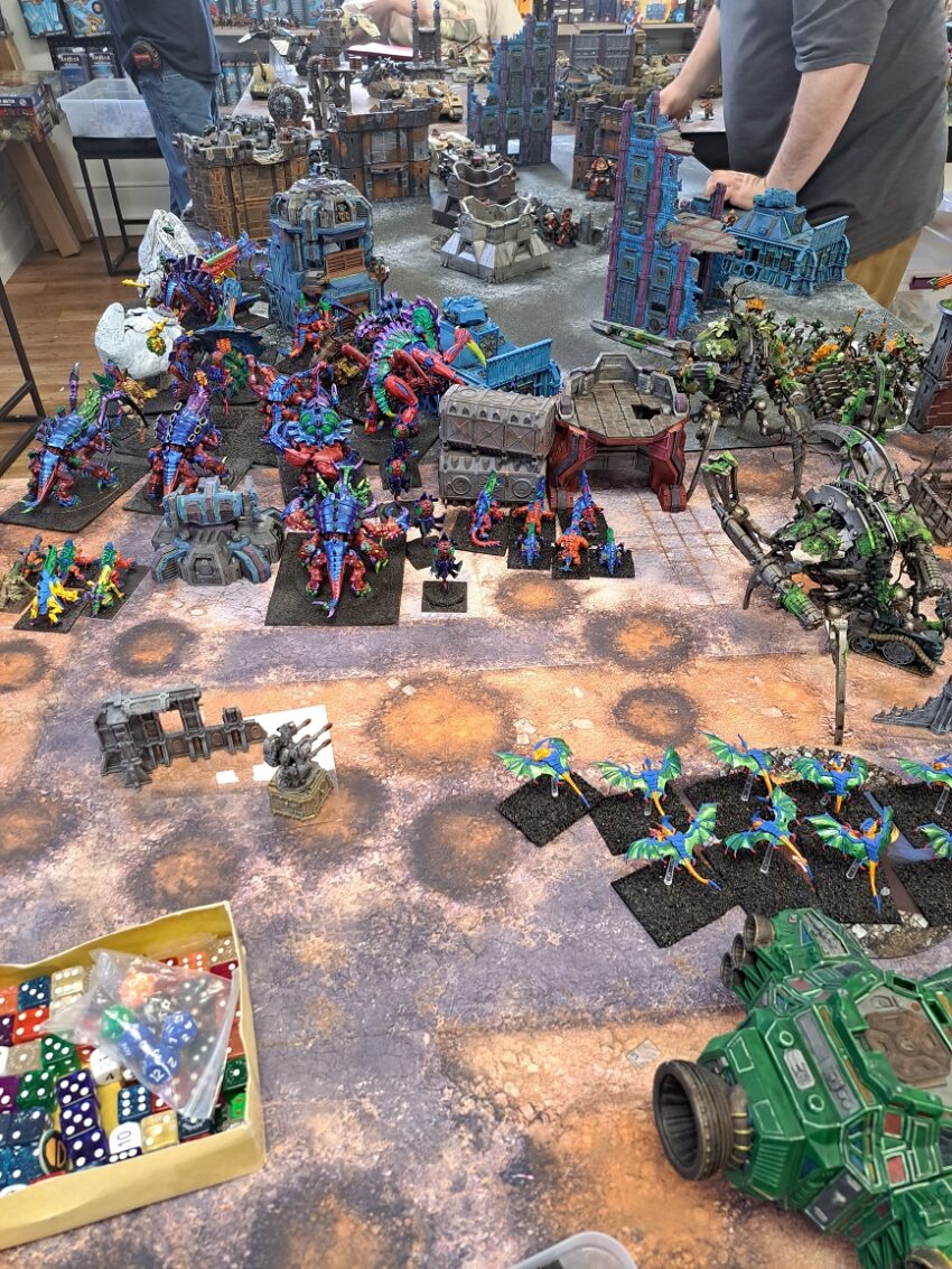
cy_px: 634
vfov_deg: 71.6
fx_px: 880
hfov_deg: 56.8
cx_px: 476
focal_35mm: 24
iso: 250
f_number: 1.8
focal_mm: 5.23
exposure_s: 1/60
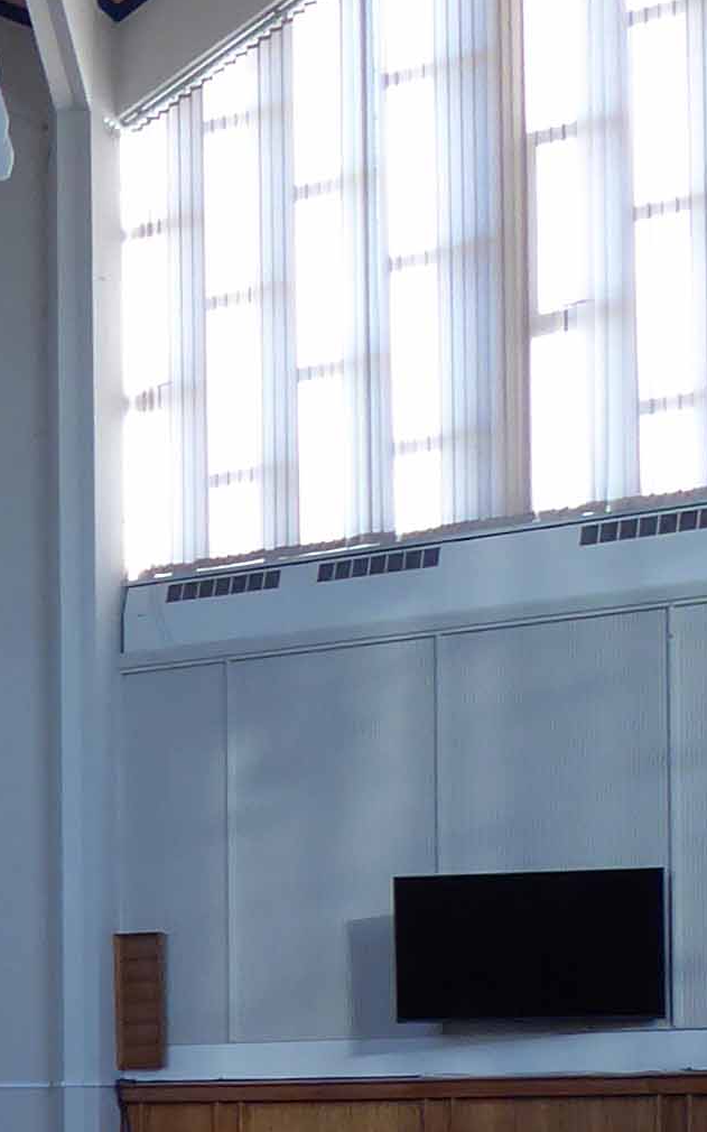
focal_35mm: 105
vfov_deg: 19.3
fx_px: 3238
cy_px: 1106
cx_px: -673
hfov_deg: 11.3
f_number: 3.3
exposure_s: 1/60
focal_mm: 4.3
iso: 125
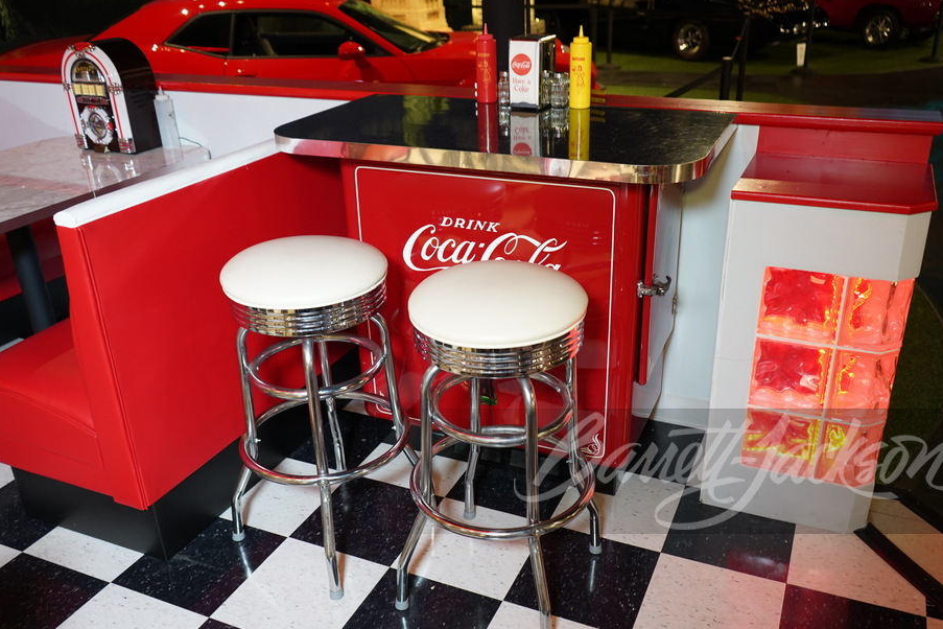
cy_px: 327
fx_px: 812
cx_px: 500
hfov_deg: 60.2
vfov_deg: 42.3
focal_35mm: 31
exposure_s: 1/30
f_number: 3.5
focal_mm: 28
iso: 1000
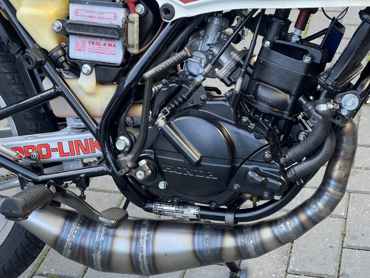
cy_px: 139
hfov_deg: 25.3
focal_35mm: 77
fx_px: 823
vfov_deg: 19.1
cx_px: 185
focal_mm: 9
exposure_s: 1/99
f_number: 2.8
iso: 100
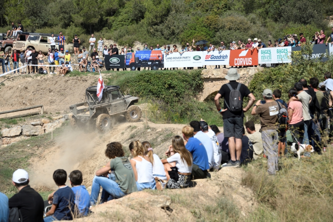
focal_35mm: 116
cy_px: 111
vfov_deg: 11.8
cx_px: 166
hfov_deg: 17.6
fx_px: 1073
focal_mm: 116
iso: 250
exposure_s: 1/1250
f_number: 6.3
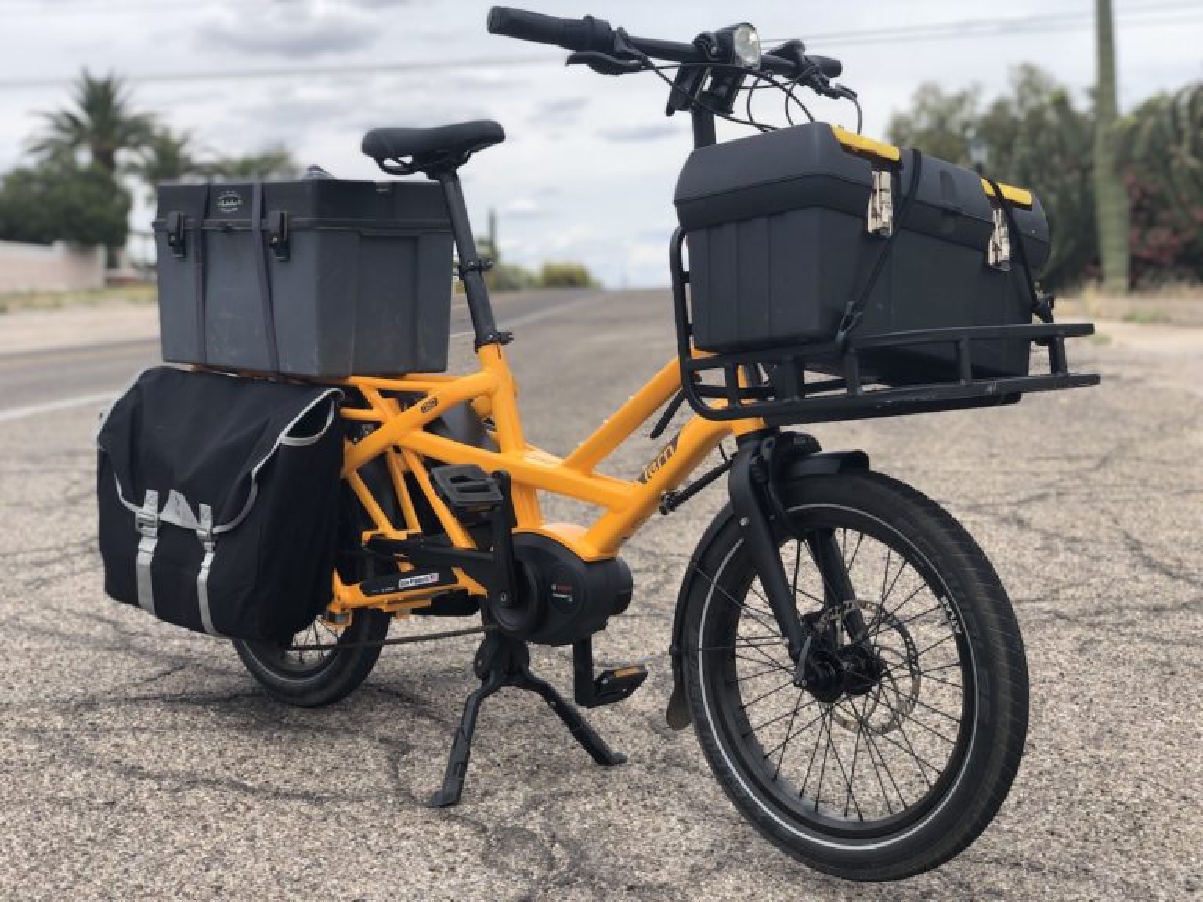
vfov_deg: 28.0
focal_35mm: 52
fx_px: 1807
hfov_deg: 36.8
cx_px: 602
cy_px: 451
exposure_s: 1/787
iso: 16
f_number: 2.4
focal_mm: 6
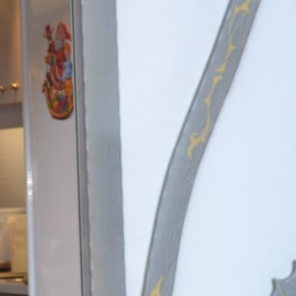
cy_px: 286
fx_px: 2099
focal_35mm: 217
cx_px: -161
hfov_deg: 7.9
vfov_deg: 8.0
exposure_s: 1/40
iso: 100
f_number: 5.3
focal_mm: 44
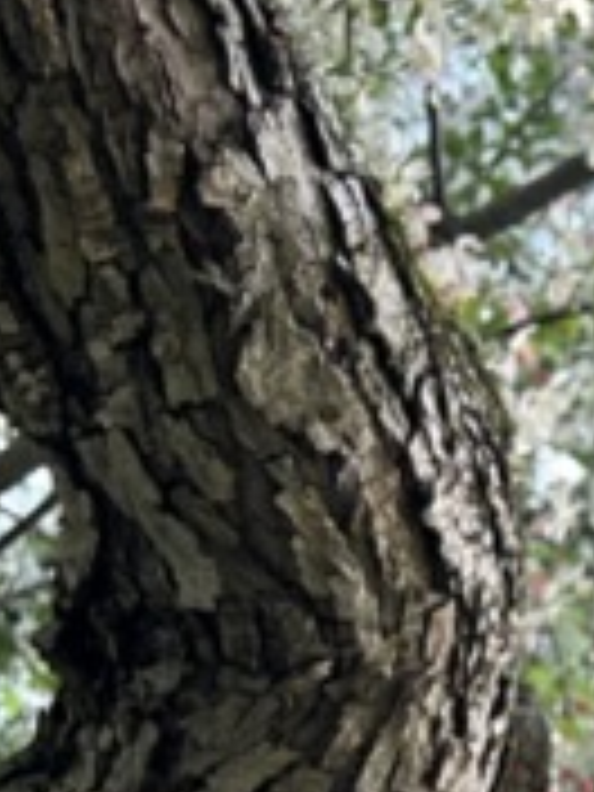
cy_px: 1040
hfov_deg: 9.3
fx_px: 3455
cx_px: 1154
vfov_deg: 12.6
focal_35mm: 151
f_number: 1.5
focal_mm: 5.7
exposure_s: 1/121
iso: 80
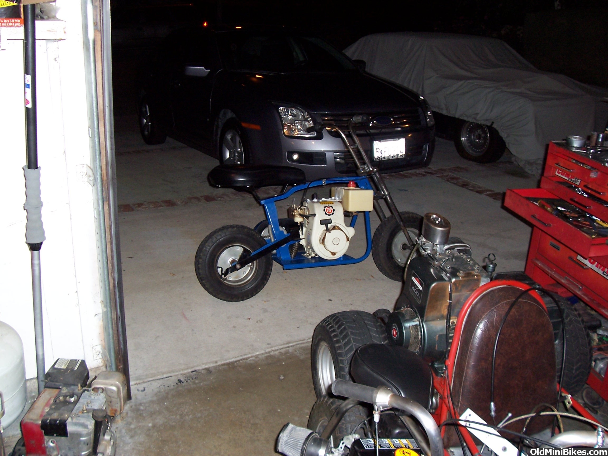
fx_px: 597
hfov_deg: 54.0
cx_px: 304
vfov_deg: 41.8
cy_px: 228
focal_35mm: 34
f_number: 2.7
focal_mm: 5.6
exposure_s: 1/60
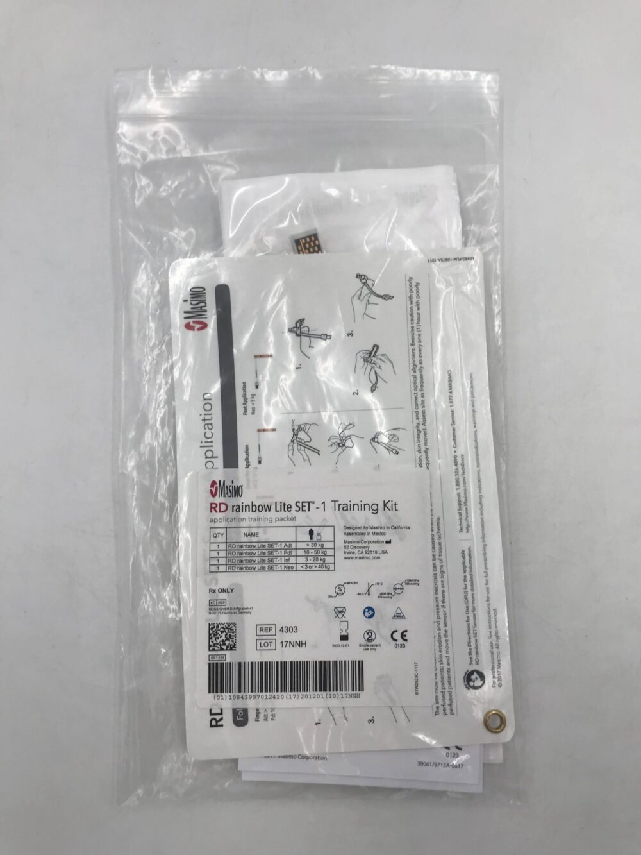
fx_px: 691
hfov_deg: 49.8
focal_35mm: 28
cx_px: 320
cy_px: 428
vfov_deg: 63.4
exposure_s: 1/122
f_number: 1.8
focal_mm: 3.99
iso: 20
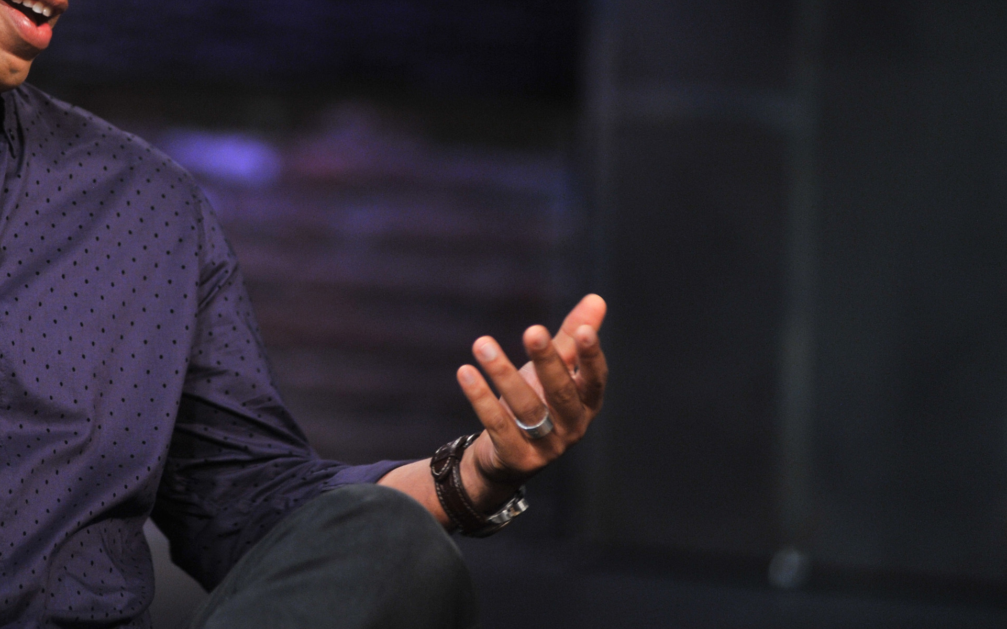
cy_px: 177
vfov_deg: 4.5
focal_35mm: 294
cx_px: 235
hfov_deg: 7.1
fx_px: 8069
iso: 1000
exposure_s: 1/125
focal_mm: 185
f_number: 2.8
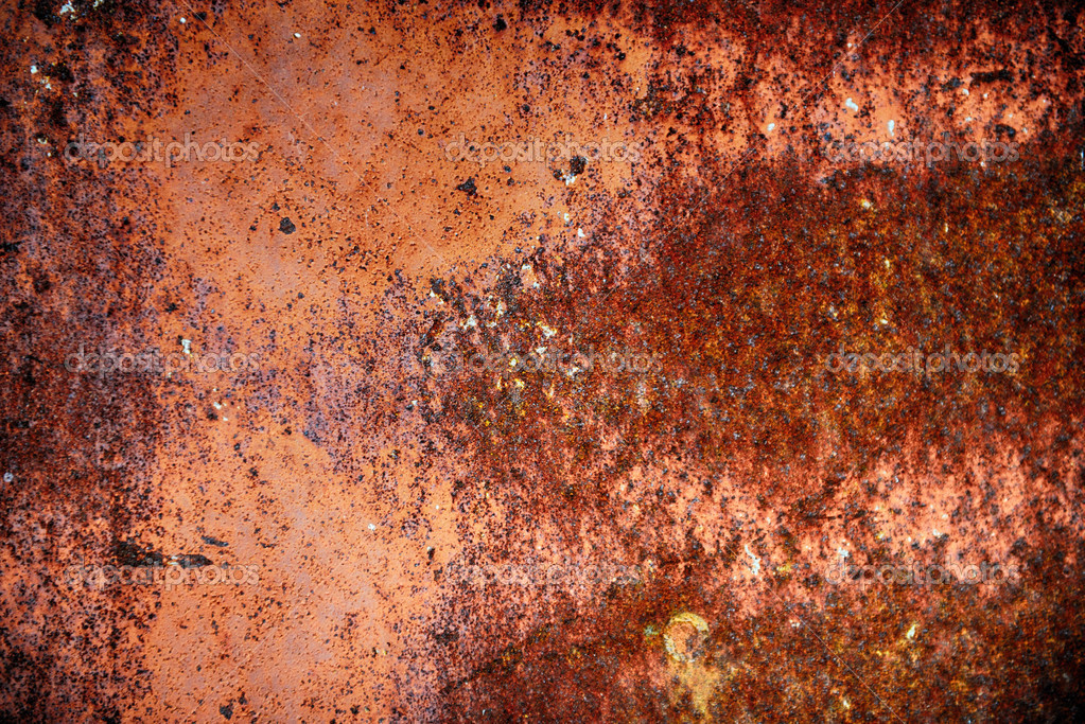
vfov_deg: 19.5
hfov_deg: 28.8
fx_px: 2111
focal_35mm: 70
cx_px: 542
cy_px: 362
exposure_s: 1/250
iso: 720
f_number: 2.8
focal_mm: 70
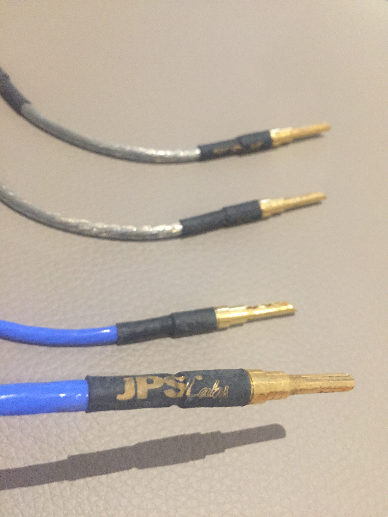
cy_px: 258
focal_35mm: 29
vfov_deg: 61.7
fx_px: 433
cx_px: 194
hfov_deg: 48.2
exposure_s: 1/17
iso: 250
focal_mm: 4.15
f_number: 2.2
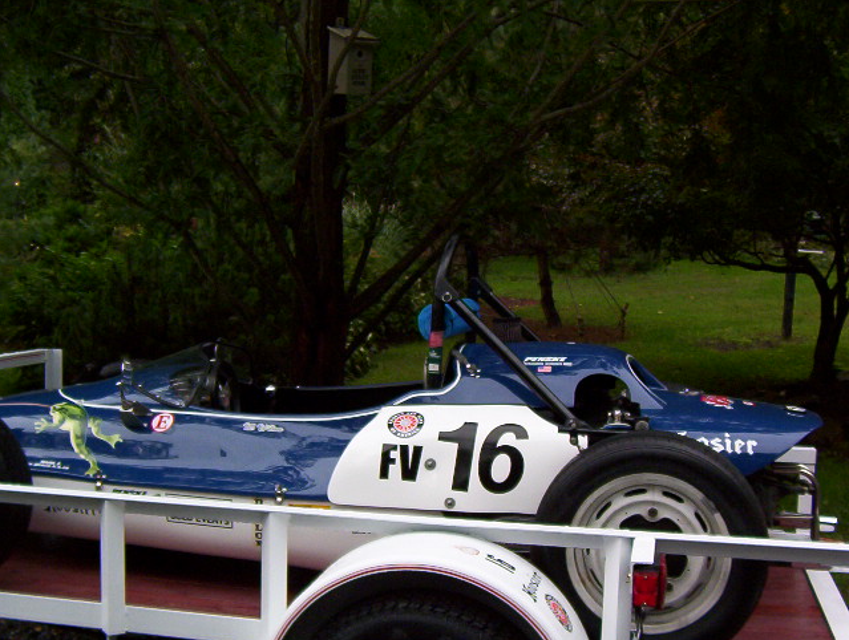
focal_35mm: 46
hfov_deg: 41.2
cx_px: 413
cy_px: 352
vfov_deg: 31.6
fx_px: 1131
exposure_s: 1/237
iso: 100
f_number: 2.76
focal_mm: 5.54
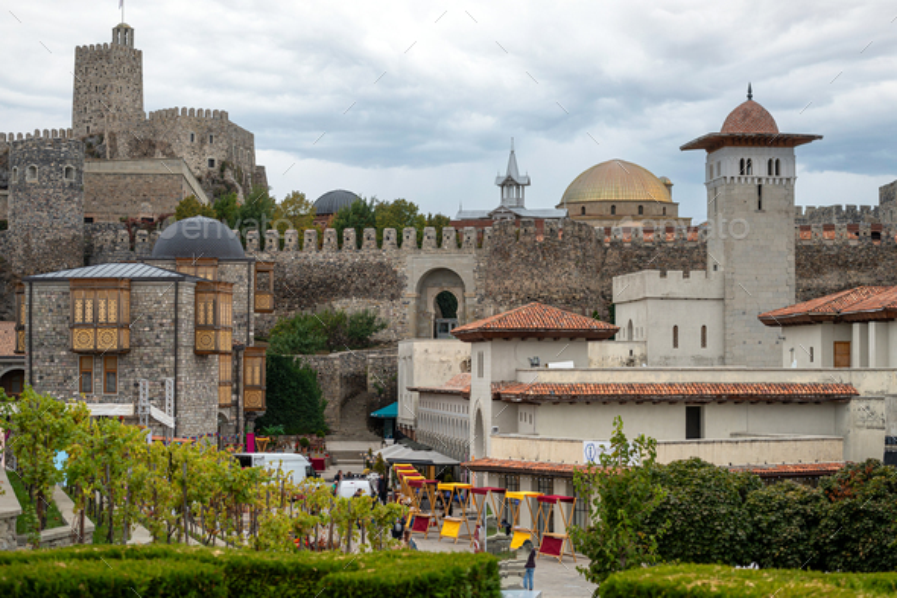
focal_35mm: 70
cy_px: 299
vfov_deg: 19.4
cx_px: 448
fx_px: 1744
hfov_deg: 28.9
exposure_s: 1/800
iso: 200
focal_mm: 70
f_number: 4
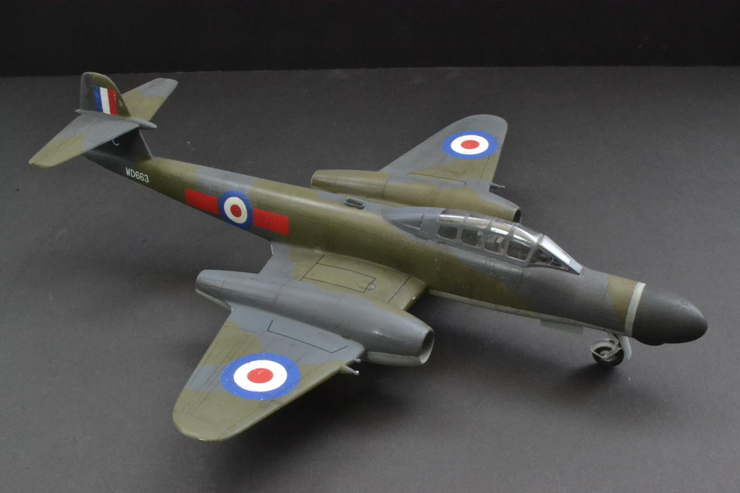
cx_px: 370
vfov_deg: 28.1
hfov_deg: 41.1
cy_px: 246
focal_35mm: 48
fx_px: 987
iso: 3200
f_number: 29
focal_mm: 32
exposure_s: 1/15
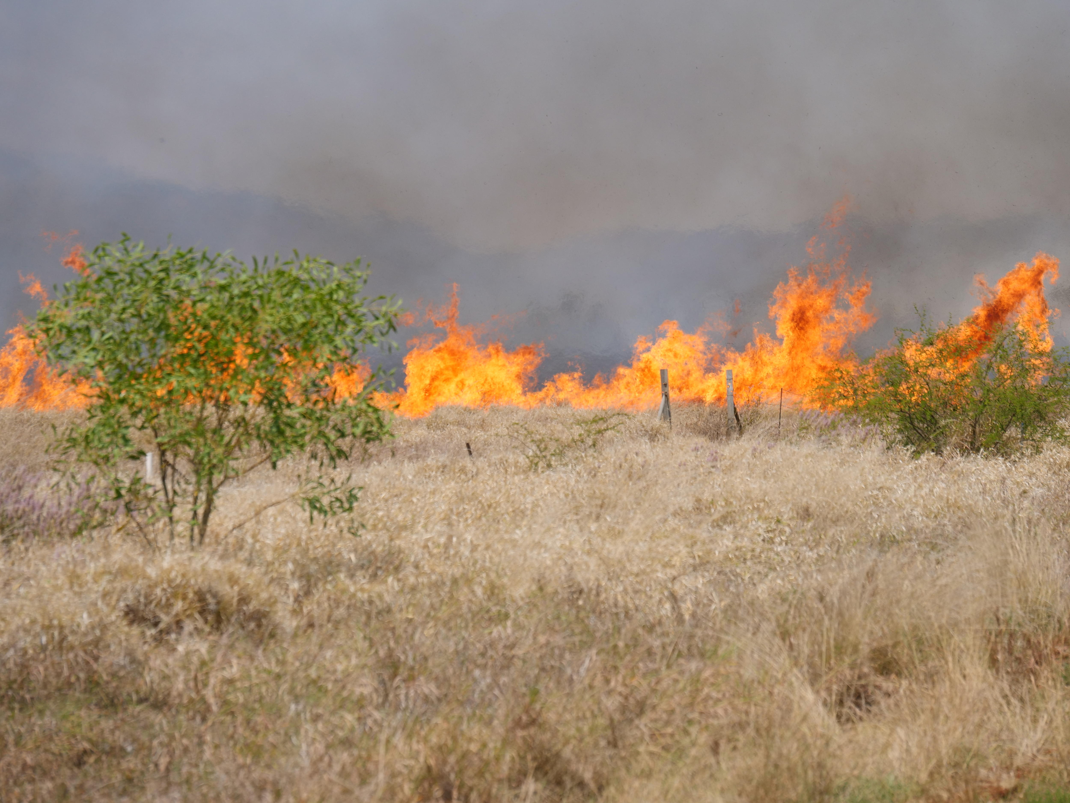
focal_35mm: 200
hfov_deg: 9.9
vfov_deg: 7.4
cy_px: 402
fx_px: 6182
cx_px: 535
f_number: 5
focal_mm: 100
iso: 200
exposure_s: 1/1300
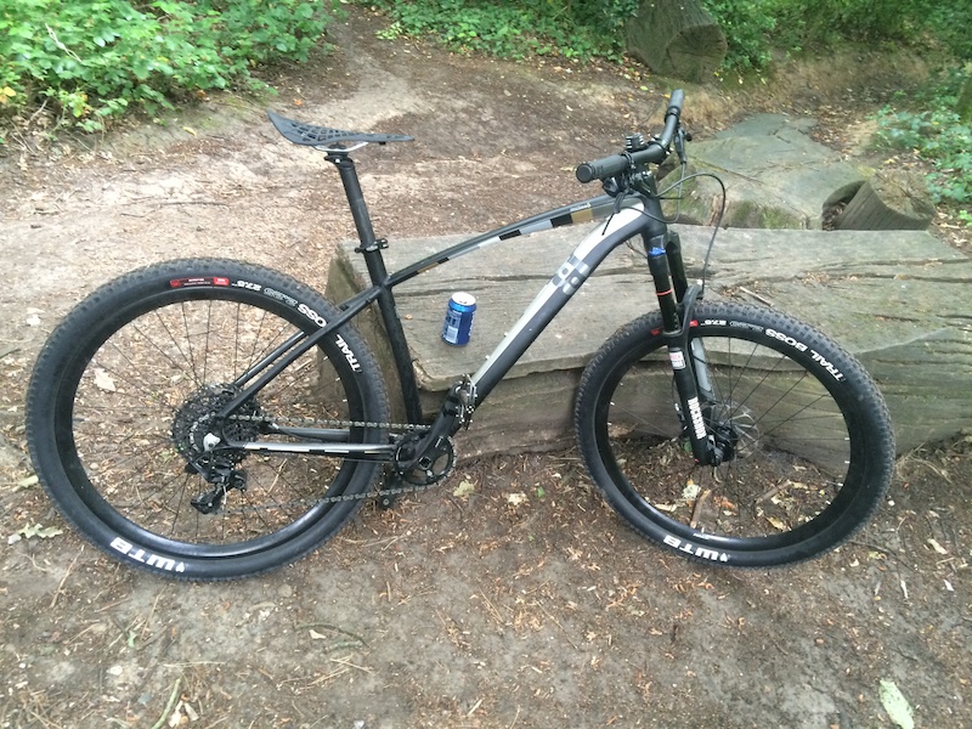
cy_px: 364
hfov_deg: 61.7
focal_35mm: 29
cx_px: 486
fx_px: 814
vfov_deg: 48.2
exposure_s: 1/30
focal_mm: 4.15
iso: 160
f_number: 2.2
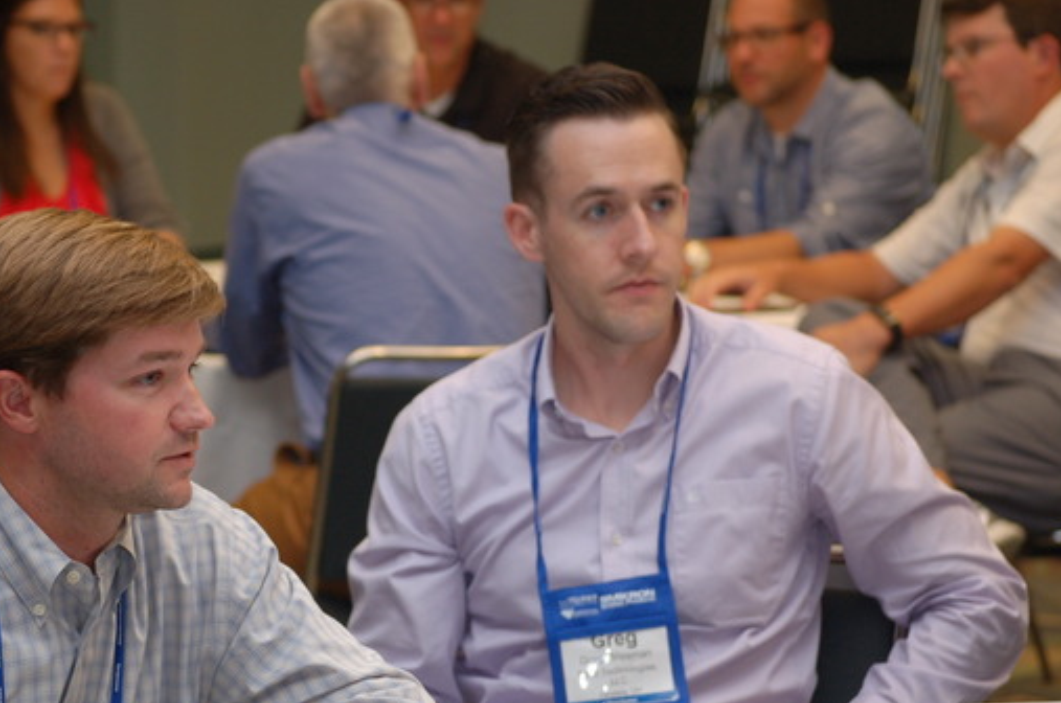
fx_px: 4383
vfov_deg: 9.2
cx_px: 408
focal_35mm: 149
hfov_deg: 13.8
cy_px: 467
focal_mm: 72
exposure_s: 1/60
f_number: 4.2
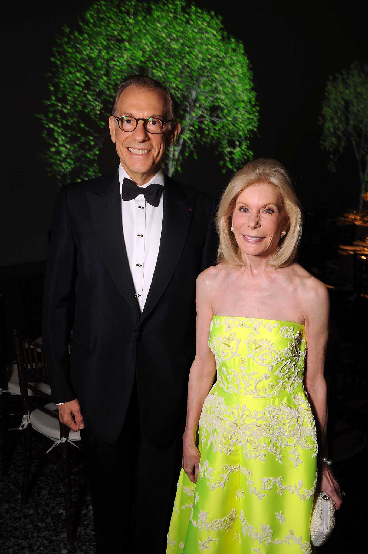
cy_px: 277
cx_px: 184
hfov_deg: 39.9
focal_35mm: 33
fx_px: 507
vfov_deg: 57.3
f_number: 5.6
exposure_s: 1/15
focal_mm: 22
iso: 400
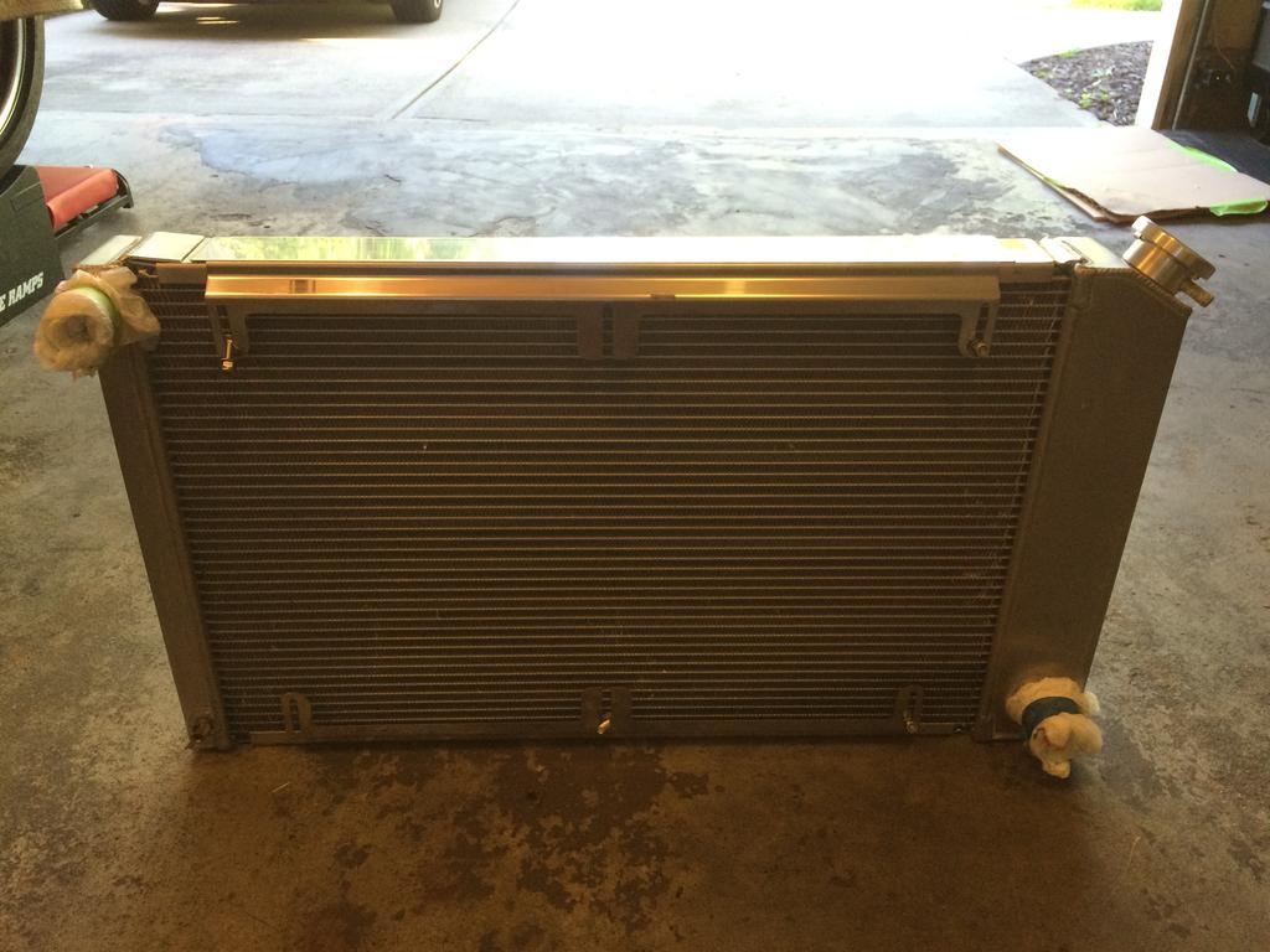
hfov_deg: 61.7
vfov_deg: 48.2
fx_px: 1064
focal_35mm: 29
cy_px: 476
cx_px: 635
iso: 50
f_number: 2.2
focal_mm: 4.15
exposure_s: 1/30
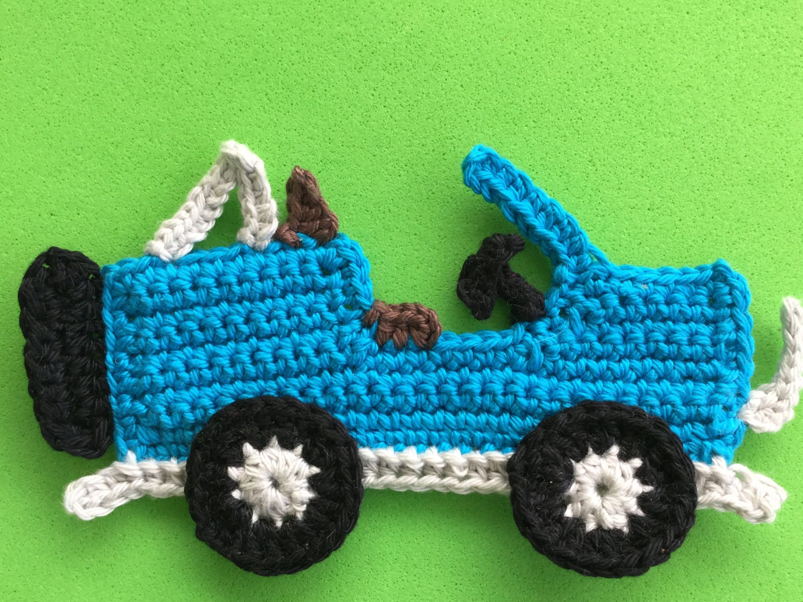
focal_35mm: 38
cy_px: 352
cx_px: 426
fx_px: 881
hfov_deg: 48.9
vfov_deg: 37.6
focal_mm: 3.3
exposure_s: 1/100
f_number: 2.4
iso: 40
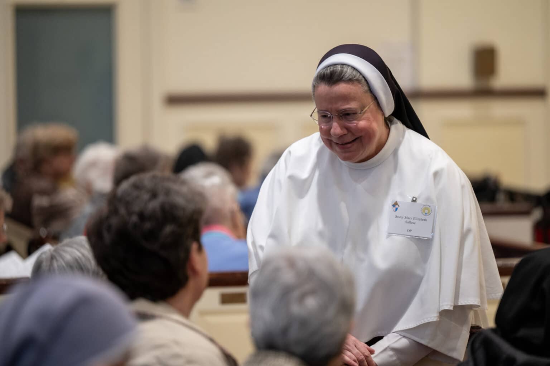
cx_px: 275
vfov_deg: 7.8
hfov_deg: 11.8
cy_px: 183
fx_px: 2672
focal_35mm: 175
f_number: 2.8
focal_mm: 175
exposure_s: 1/200
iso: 3200
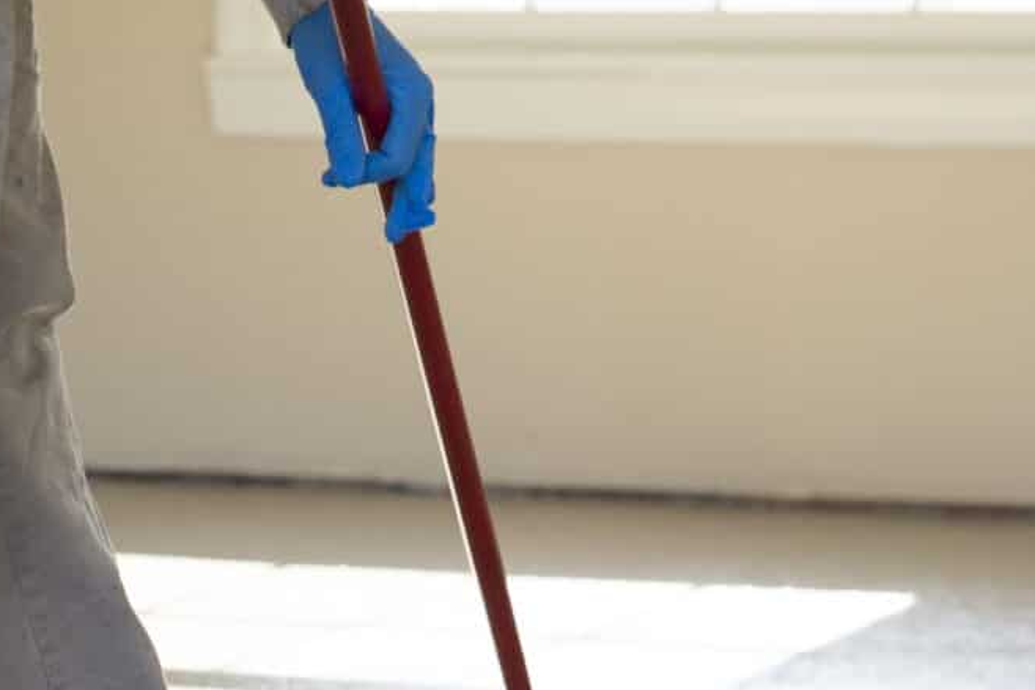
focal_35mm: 218
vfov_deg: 6.2
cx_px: 286
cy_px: 997
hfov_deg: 9.4
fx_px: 6268
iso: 500
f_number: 2.8
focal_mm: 70
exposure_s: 1/1000
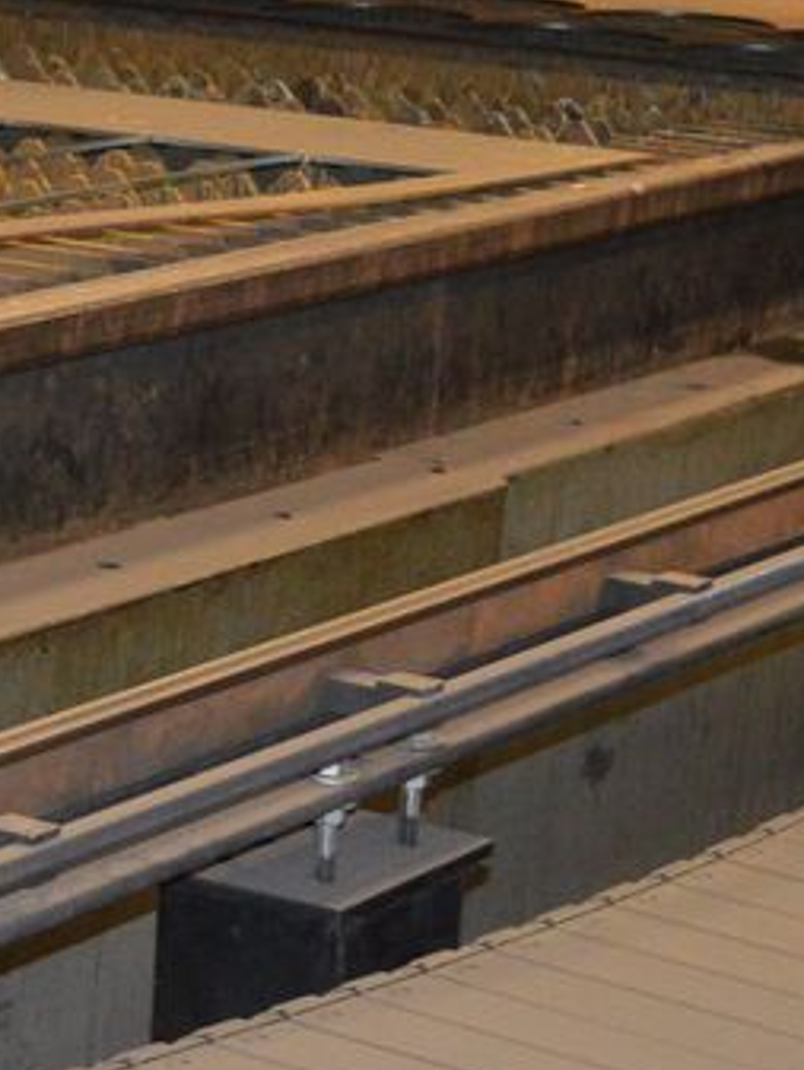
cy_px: 518
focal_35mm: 135
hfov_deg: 10.8
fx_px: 4183
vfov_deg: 14.6
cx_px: -153
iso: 1600
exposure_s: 1/60
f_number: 3.8
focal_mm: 21
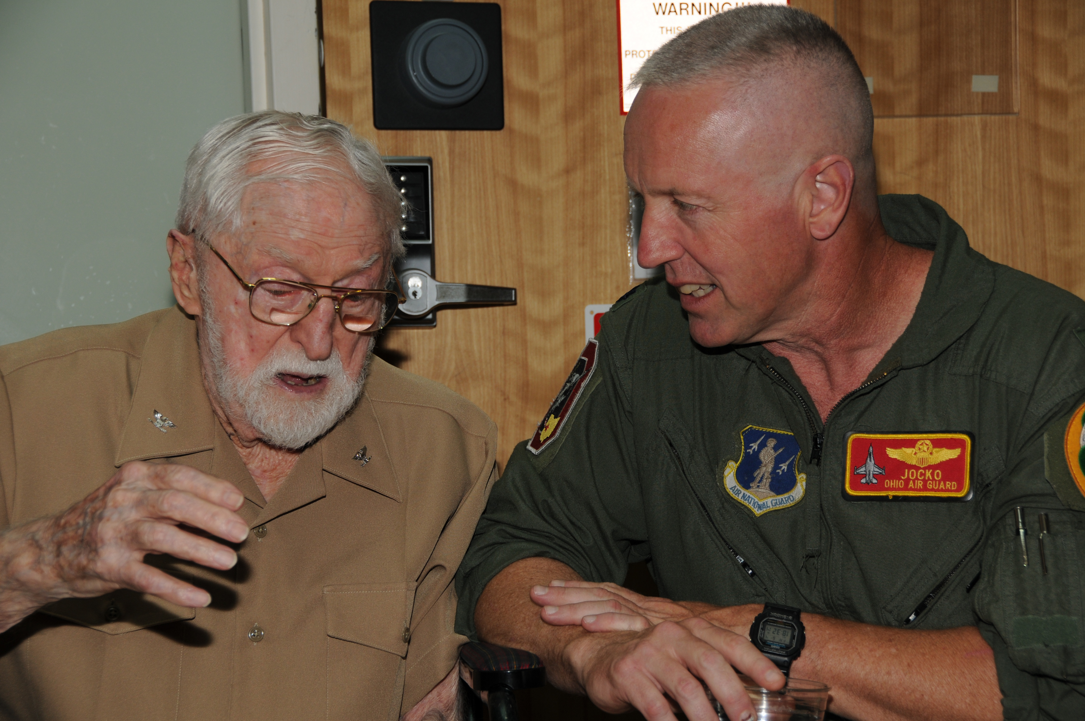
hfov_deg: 24.6
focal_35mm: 82
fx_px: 2483
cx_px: 542
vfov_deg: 16.5
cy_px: 360
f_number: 5.6
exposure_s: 1/100
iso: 200
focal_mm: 55
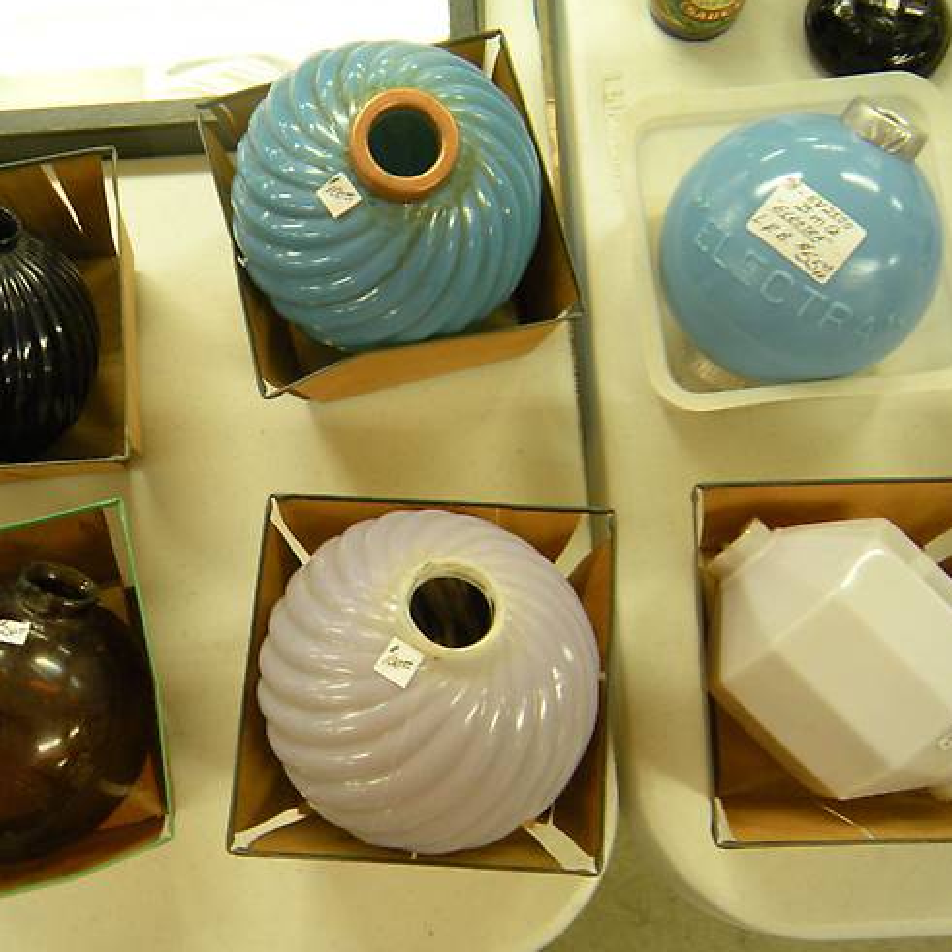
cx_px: 414
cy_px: 475
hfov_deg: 40.0
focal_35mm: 42
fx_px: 1307
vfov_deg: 40.0
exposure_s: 1/16.1
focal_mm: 5.9
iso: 200
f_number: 3.8
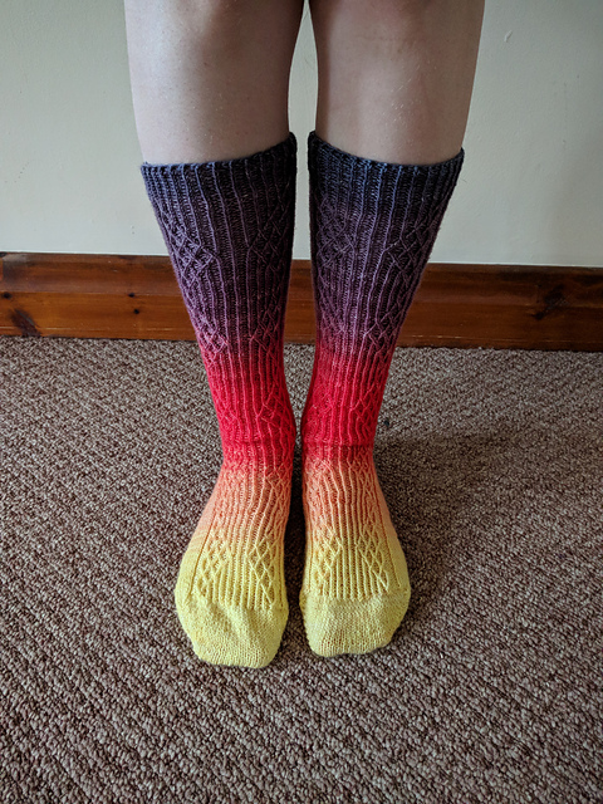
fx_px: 604
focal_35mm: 26
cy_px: 402
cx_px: 302
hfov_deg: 53.1
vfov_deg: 67.3
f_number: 2
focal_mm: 4.67
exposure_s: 1/32.7
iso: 851
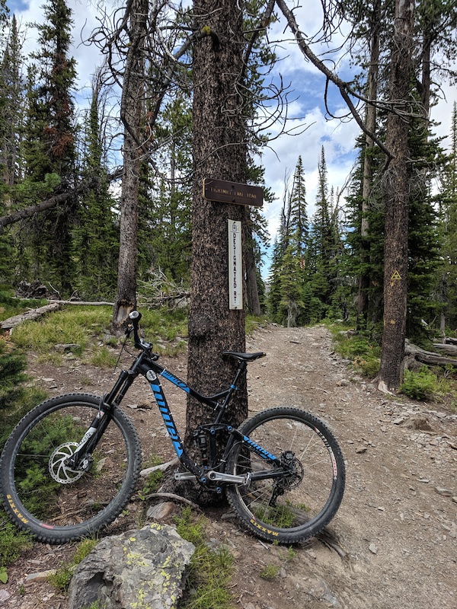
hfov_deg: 53.1
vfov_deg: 67.3
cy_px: 304
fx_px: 458
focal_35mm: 26
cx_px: 228
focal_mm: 4.67
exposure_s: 1/1149
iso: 48
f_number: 2
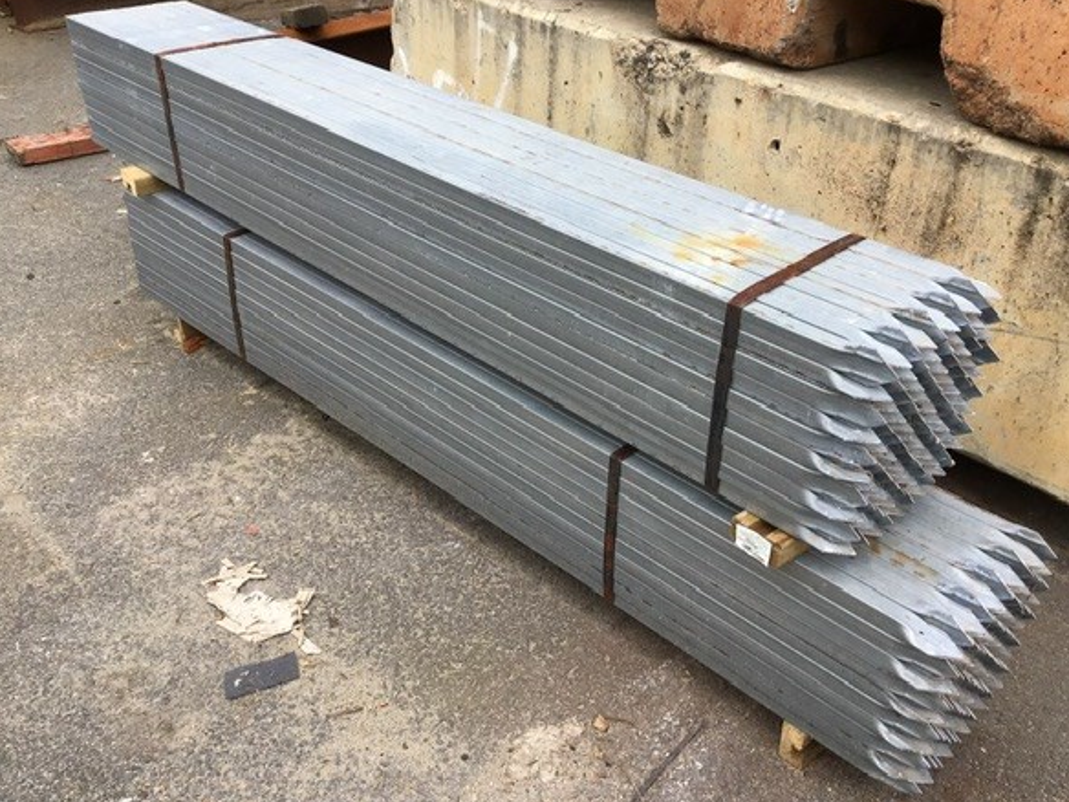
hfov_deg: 53.9
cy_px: 394
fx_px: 1050
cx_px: 582
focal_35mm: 34
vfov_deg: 41.8
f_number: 2.4
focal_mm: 3.3
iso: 25
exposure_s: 1/348
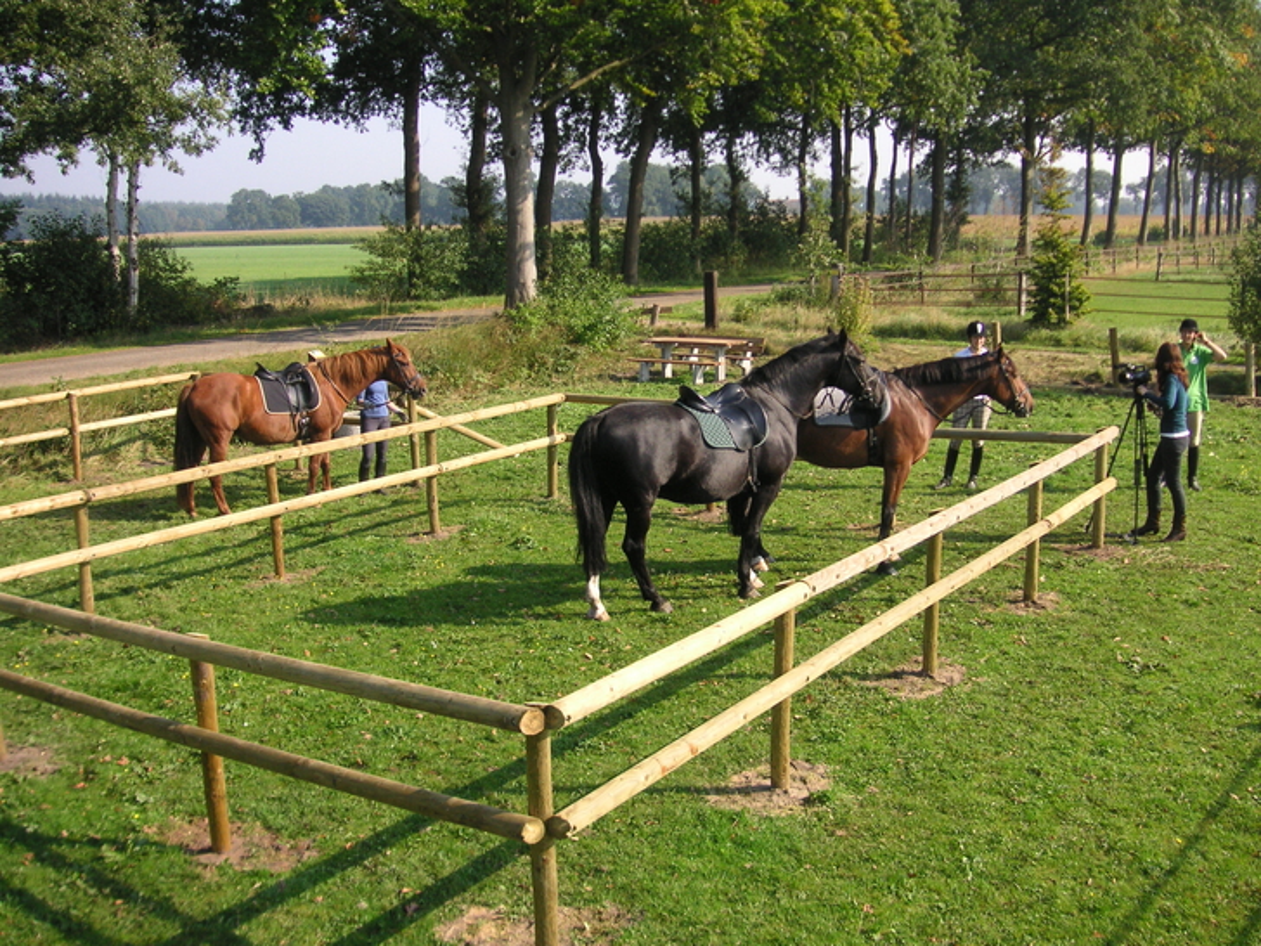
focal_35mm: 37
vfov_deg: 38.7
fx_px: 1348
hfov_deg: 50.1
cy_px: 473
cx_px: 630
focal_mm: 6.1
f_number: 2.8
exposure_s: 1/500
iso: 50
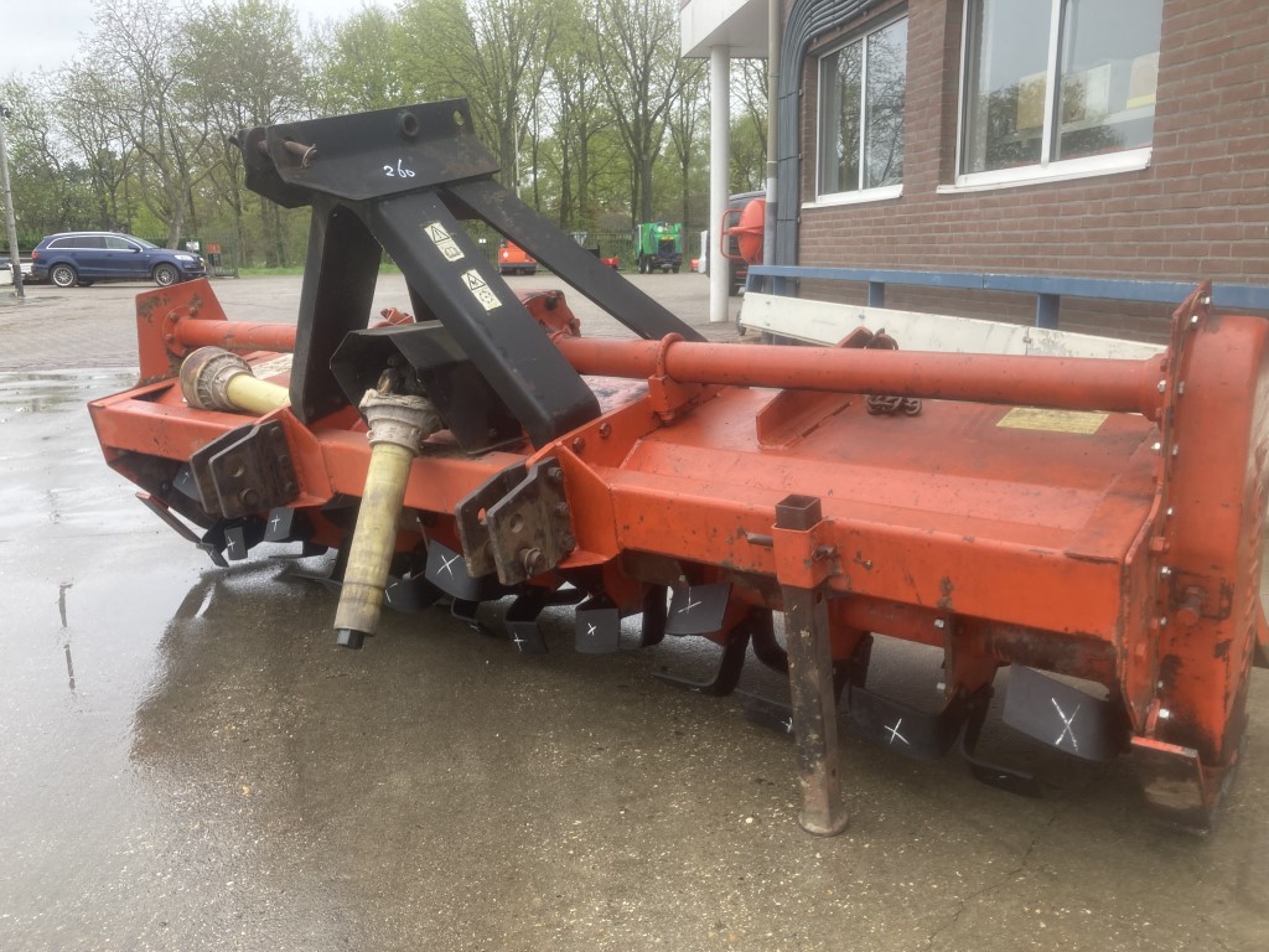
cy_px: 476
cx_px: 634
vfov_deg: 49.7
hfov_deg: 63.4
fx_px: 1026
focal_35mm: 28
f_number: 1.8
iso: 25
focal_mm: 3.99
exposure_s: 1/122
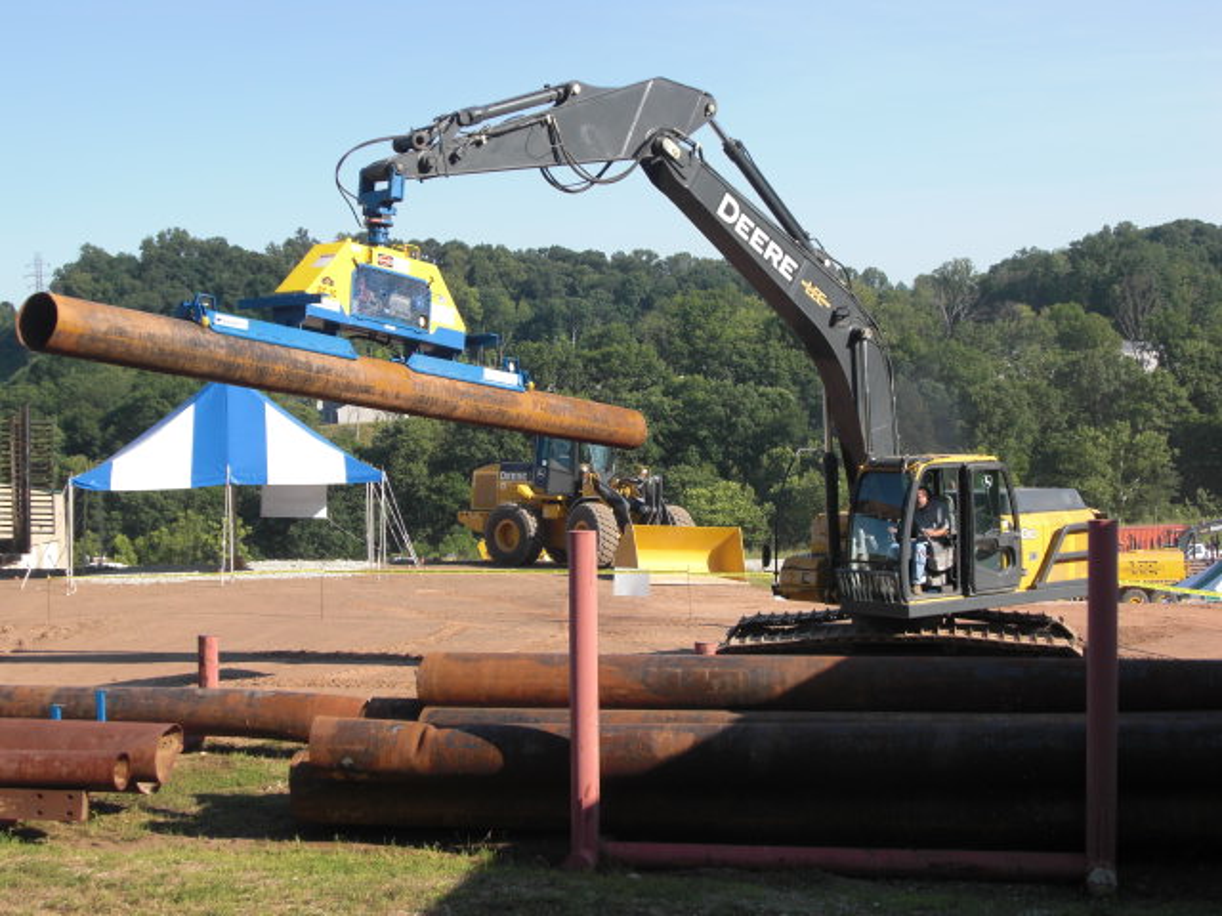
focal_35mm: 52
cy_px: 458
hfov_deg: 36.8
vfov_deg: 28.0
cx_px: 611
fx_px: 1836
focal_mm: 9.1
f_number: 3.4
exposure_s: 1/400
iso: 50
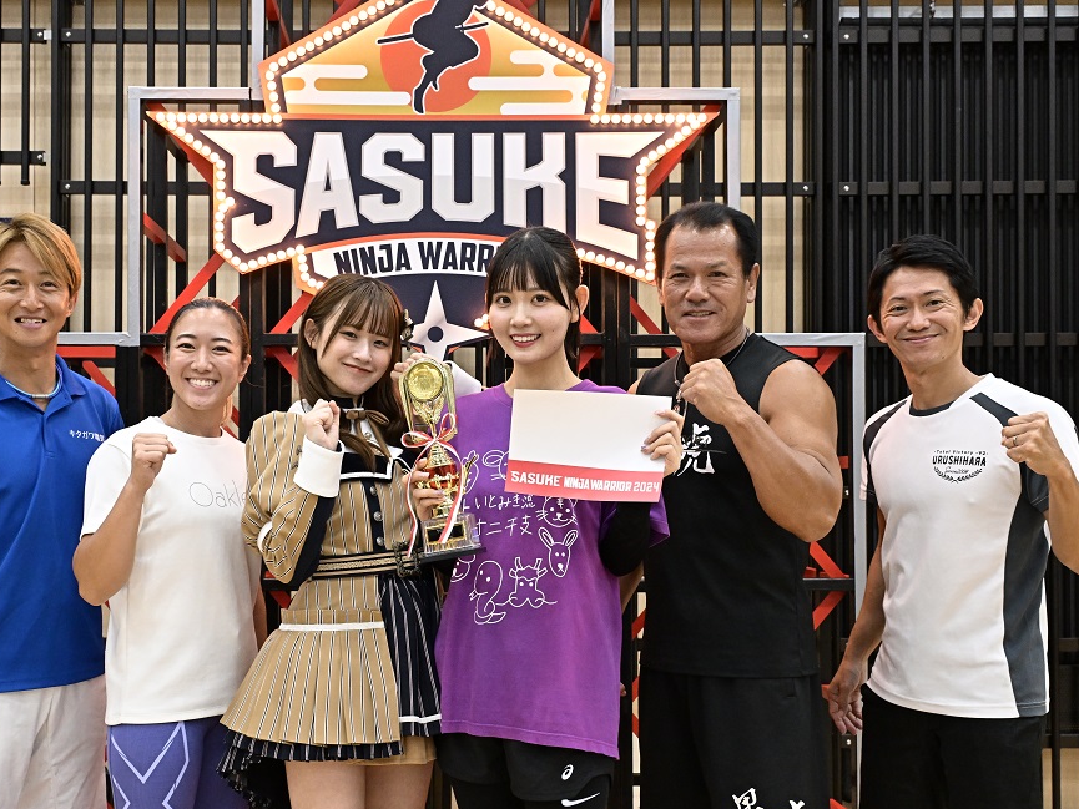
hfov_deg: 46.6
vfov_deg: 35.9
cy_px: 479
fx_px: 1247
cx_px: 450
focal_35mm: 40
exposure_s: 1/125
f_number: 8
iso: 3200
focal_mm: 30
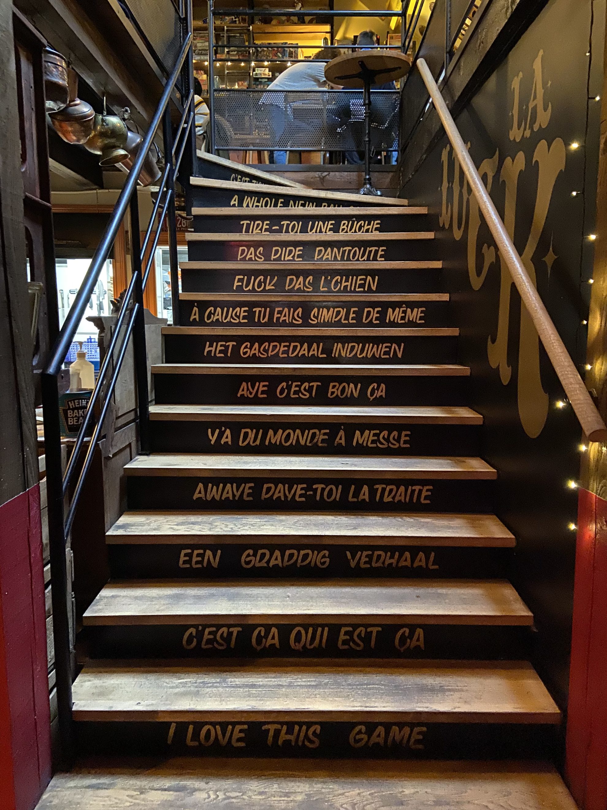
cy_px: 405
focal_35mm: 26
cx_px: 304
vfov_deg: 67.3
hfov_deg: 53.1
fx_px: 608
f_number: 1.8
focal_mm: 4.25
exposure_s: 1/20
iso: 800
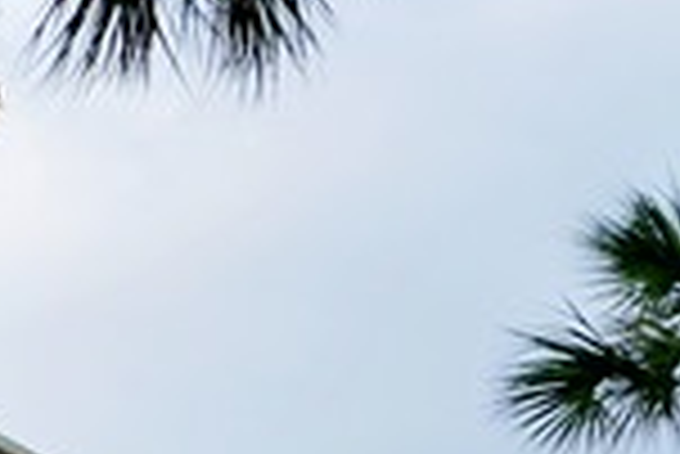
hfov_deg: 14.0
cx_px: -603
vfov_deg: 10.3
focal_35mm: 127
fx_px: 2401
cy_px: 751
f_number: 8
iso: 100
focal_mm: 20
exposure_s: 1/250
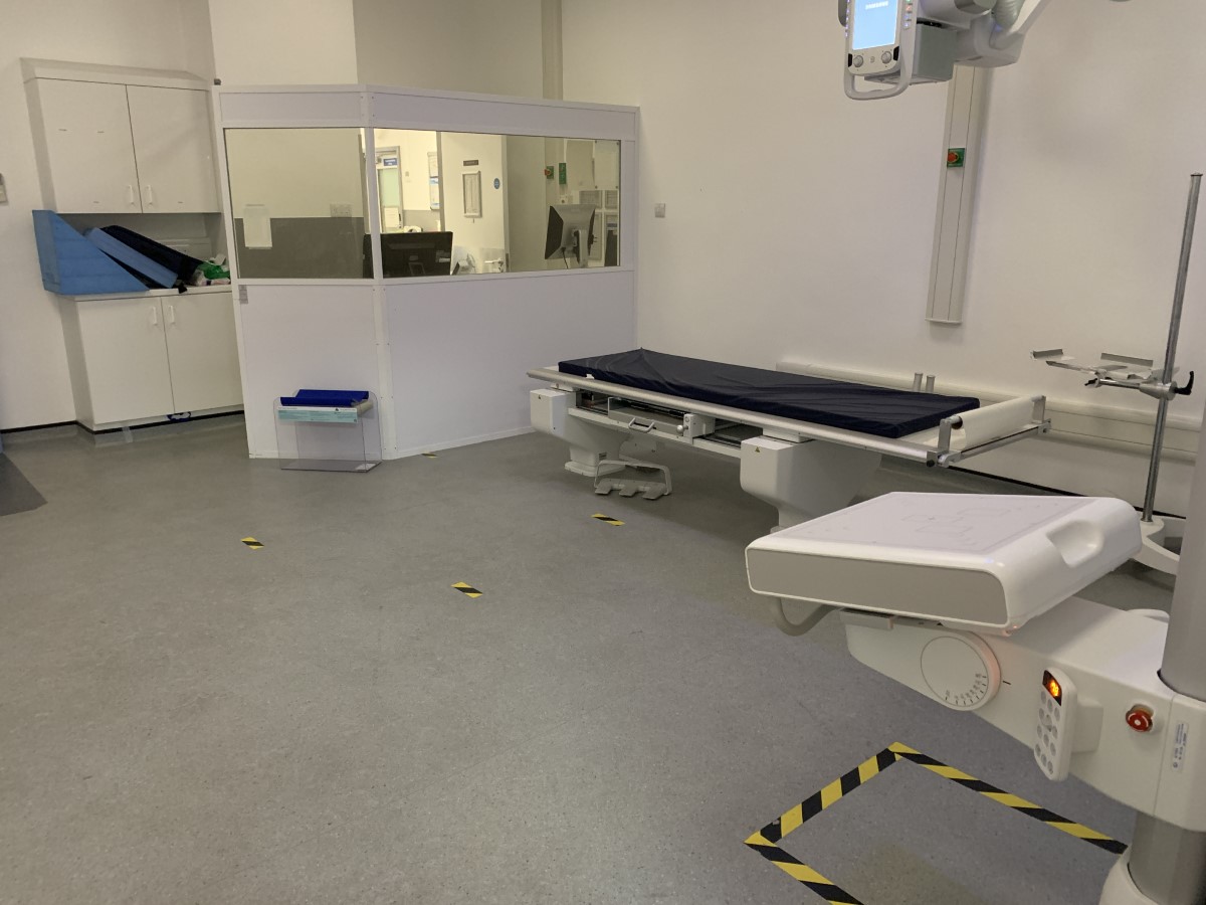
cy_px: 452
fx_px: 906
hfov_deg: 67.3
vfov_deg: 53.1
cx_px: 603
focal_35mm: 26
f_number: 1.8
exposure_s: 1/25
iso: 400
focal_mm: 4.25
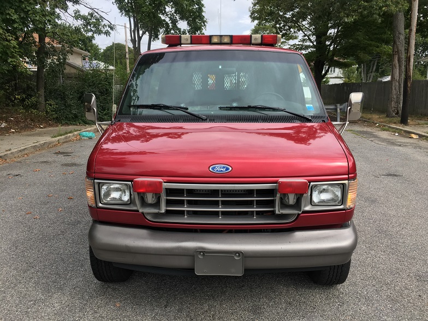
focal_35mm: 29
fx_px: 359
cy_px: 160
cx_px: 214
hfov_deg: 61.7
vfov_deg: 48.2
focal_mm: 4.15
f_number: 2.2
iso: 25
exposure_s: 1/509
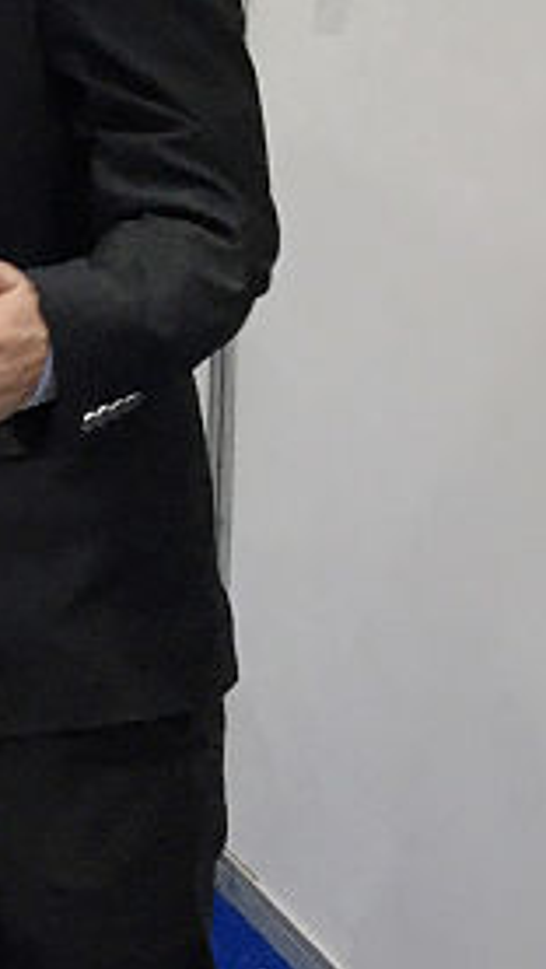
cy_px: -119
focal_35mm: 137
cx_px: -984
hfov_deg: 7.9
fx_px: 3523
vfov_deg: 15.2
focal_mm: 4.15
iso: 125
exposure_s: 1/33
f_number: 2.2
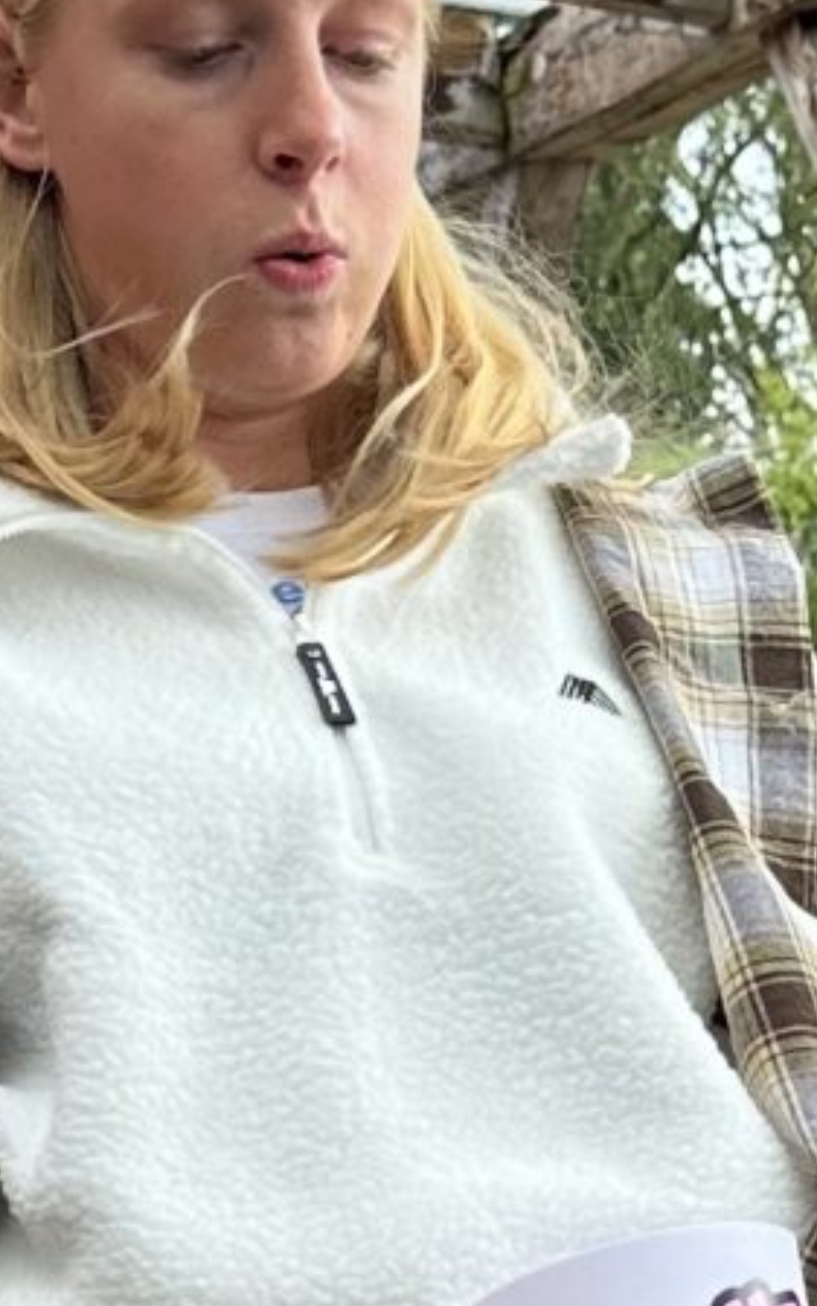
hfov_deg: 9.1
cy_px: 1832
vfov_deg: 13.7
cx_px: 445
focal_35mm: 145
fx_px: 5161
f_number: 1.78
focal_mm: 6.86
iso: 80
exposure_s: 1/437
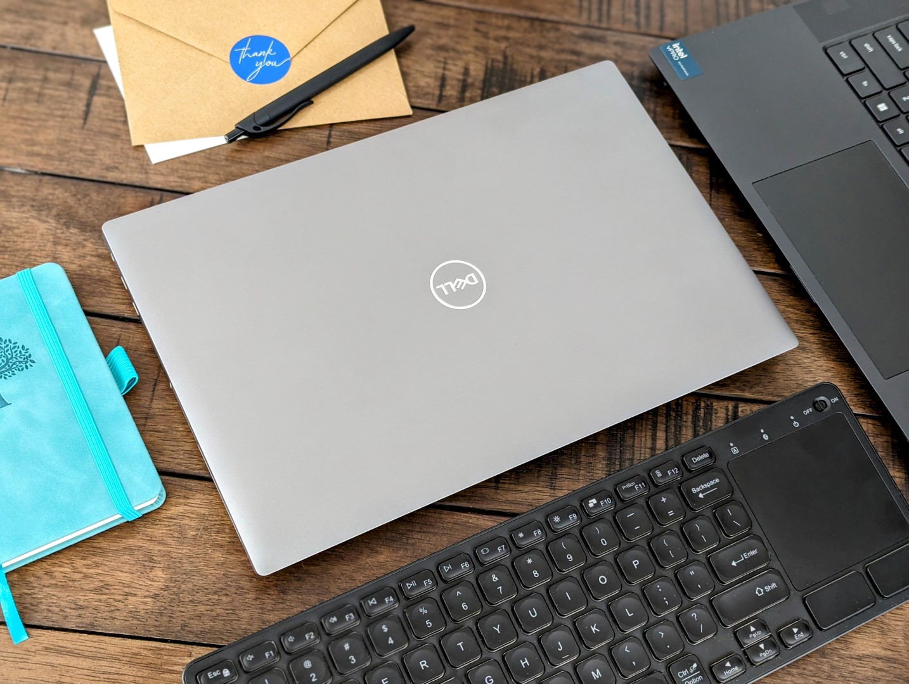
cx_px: 454
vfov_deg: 30.3
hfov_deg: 39.6
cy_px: 342
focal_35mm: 48
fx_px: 1262
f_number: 1.85
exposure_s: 1/24
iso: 116
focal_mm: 6.81
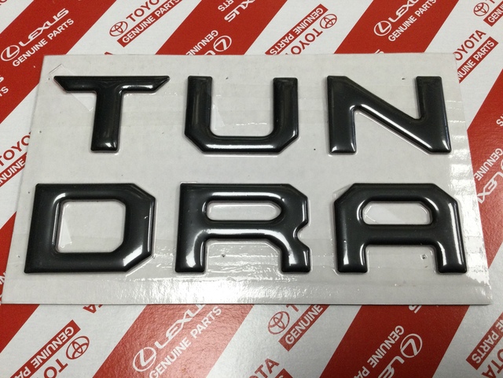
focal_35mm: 31
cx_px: 252
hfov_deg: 58.4
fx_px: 450
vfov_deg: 45.4
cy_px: 189
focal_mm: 3.3
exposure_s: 1/30
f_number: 2.4
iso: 40
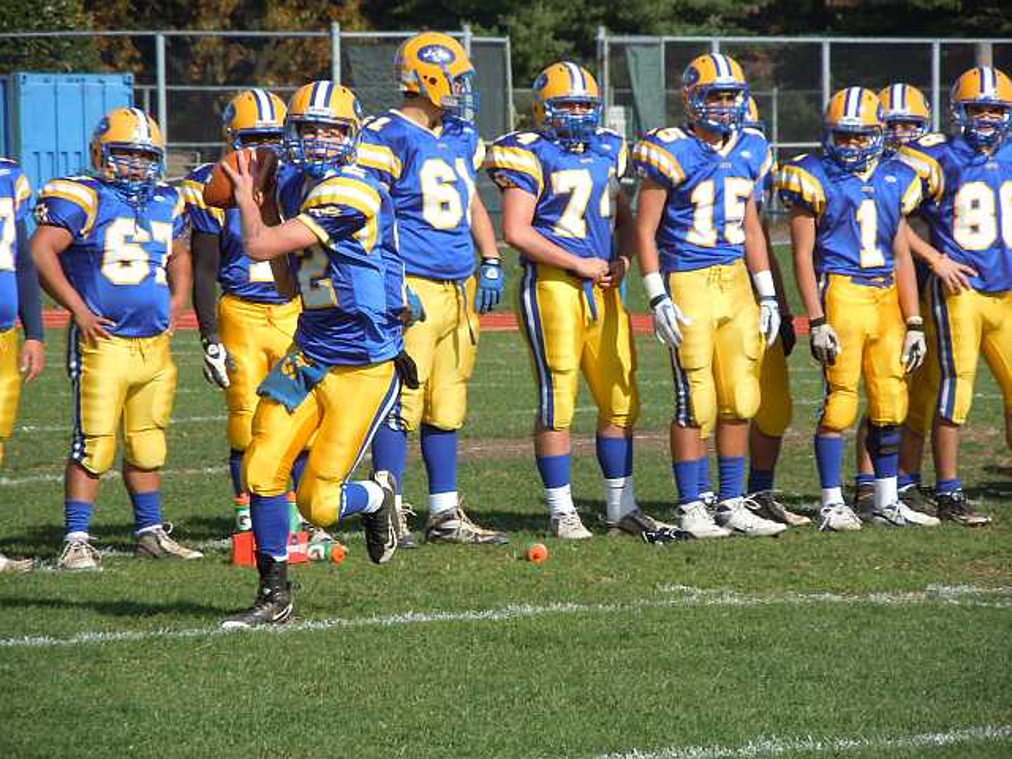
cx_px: 506
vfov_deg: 5.0
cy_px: 380
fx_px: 8771
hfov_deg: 6.6
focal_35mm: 300
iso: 100
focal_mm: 54
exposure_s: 1/400
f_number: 5.6
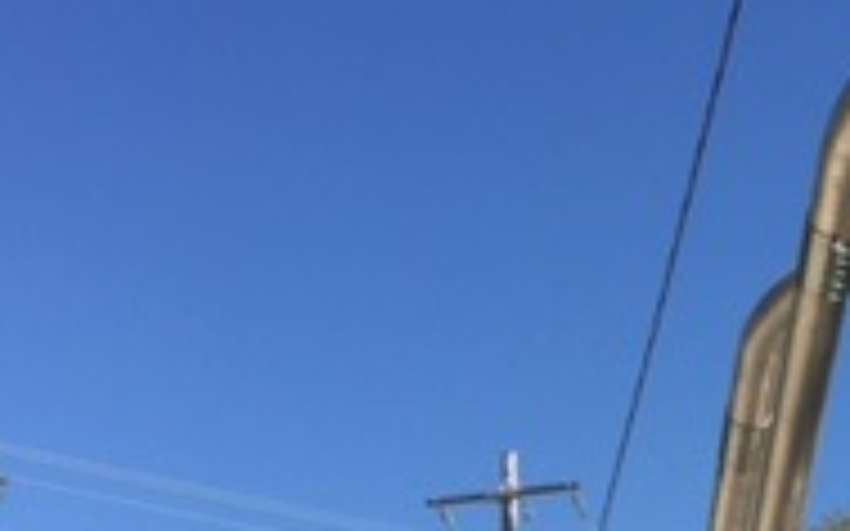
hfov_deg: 19.7
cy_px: 765
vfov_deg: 12.1
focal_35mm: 104
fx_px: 2408
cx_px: 760
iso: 32
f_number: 2.2
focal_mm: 4.15
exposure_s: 1/2475
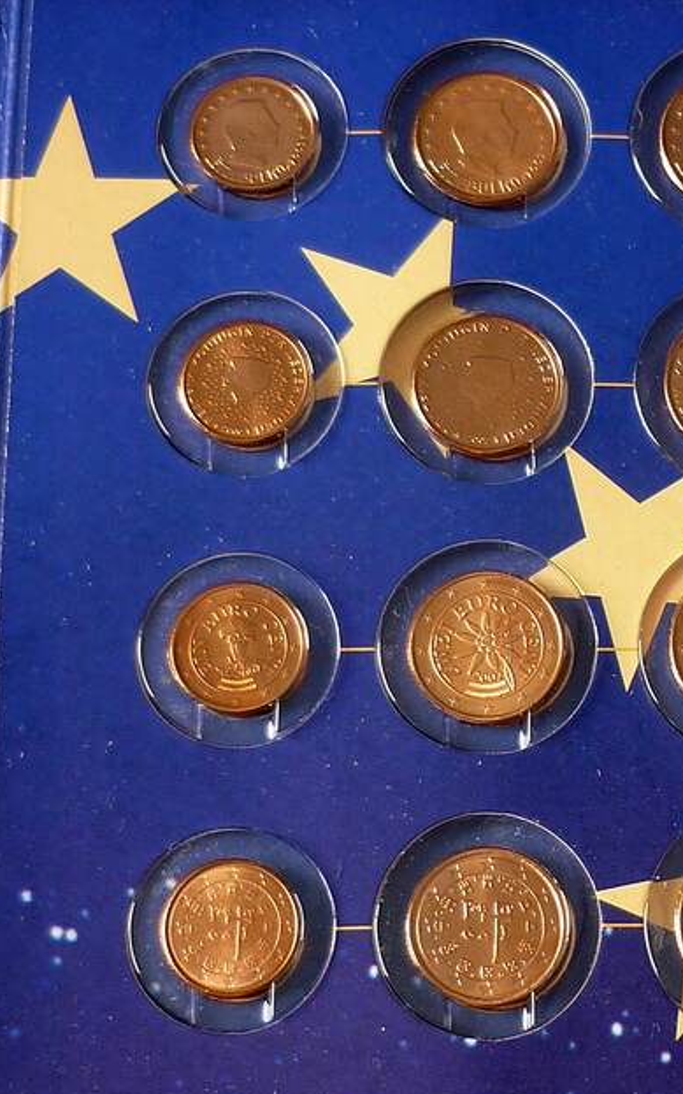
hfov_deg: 21.5
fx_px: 1758
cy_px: 609
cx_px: 600
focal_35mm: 59
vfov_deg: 34.5
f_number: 2.8
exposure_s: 1/100
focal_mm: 5.5
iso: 80
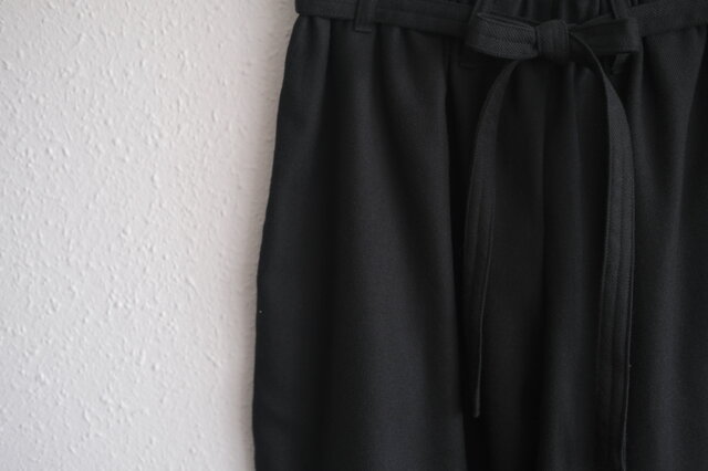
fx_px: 1042
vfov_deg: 25.5
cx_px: 354
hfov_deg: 37.5
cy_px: 236
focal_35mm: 53
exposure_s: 1/400
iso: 800
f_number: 2.2
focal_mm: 35
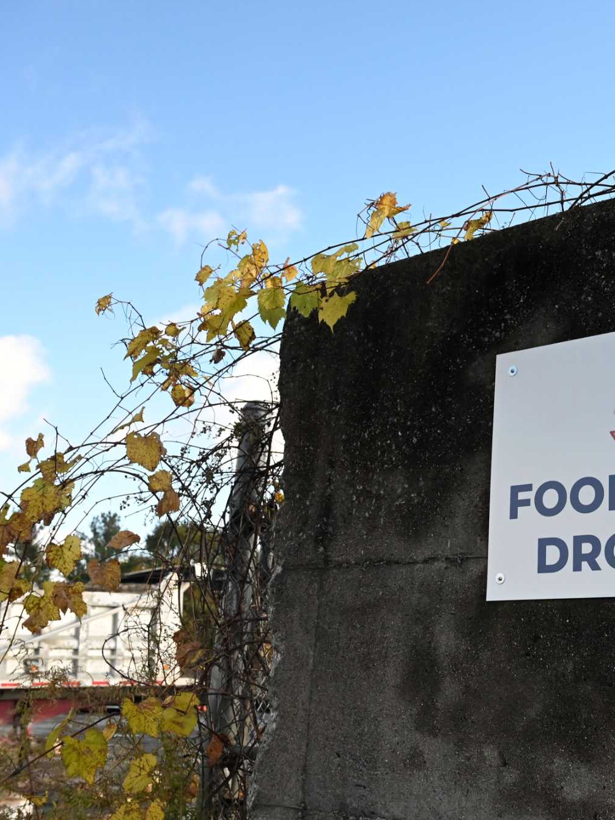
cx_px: 484
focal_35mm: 45
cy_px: 414
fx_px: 1060
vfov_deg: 42.3
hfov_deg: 31.6
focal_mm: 30.5
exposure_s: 1/8000
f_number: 5.6
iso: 5000
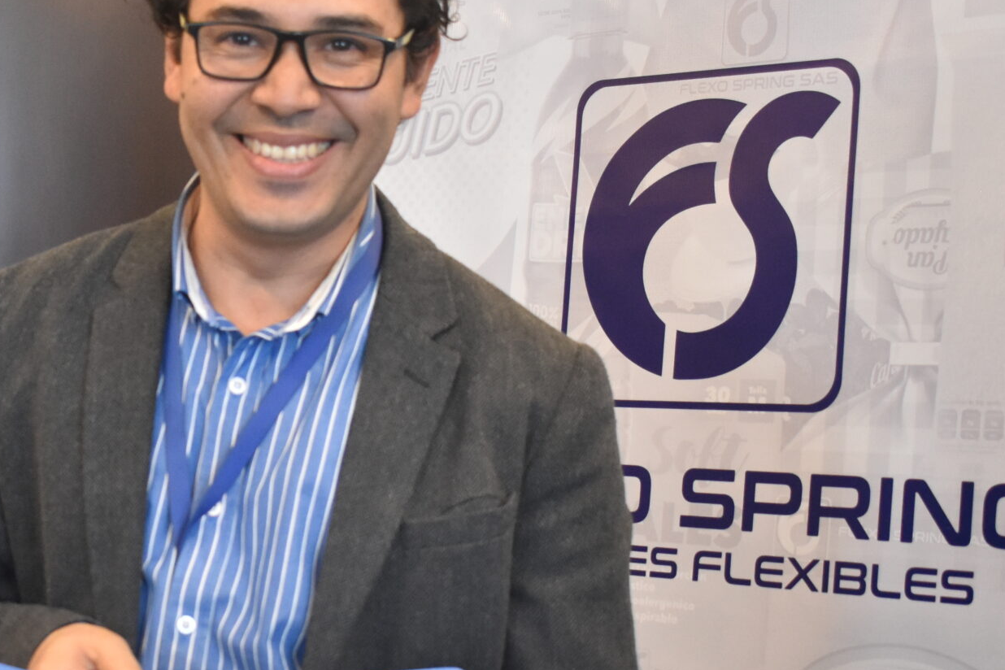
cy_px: 450
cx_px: 136
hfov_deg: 22.9
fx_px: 2429
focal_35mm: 87
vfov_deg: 15.7
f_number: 4.2
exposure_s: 1/60
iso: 2000
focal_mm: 28
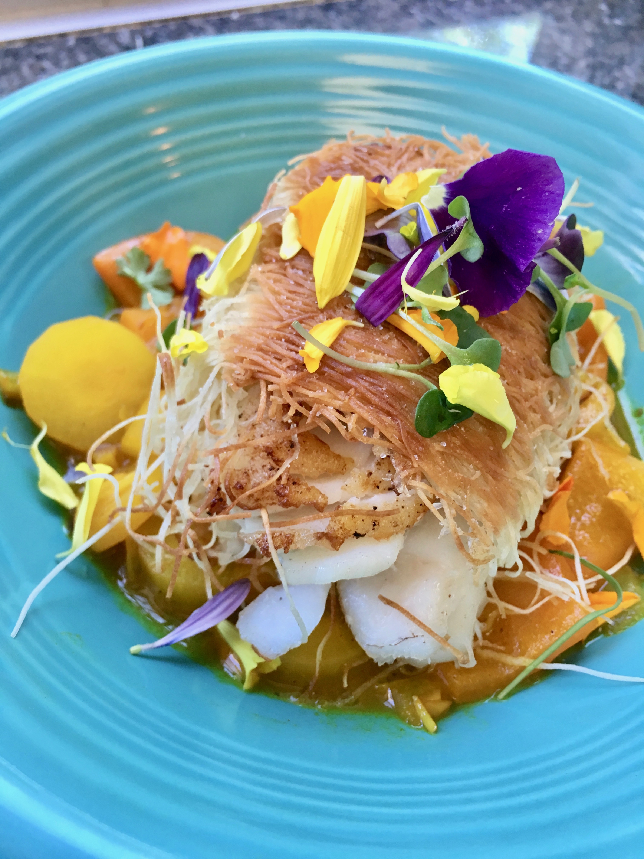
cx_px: 322
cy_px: 430
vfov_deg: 61.7
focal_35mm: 29
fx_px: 719
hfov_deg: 48.2
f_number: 2.2
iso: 40
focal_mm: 4.15
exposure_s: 1/30
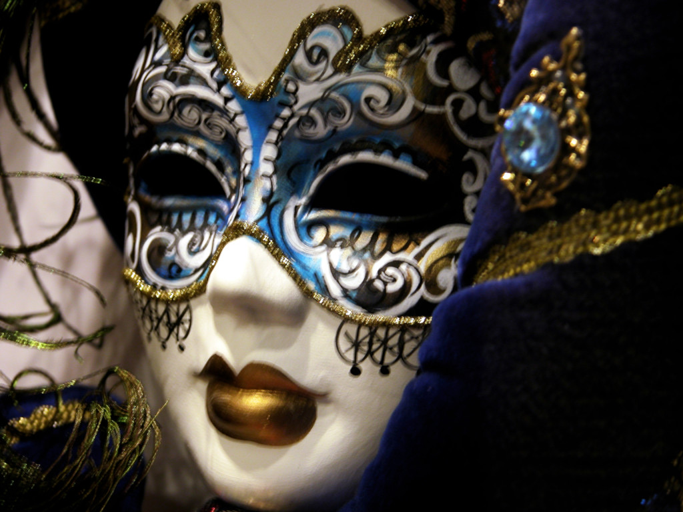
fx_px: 2881
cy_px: 256
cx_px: 342
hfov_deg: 13.5
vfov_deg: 10.2
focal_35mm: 146
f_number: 3.9
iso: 100
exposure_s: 1/10.5
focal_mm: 37.7
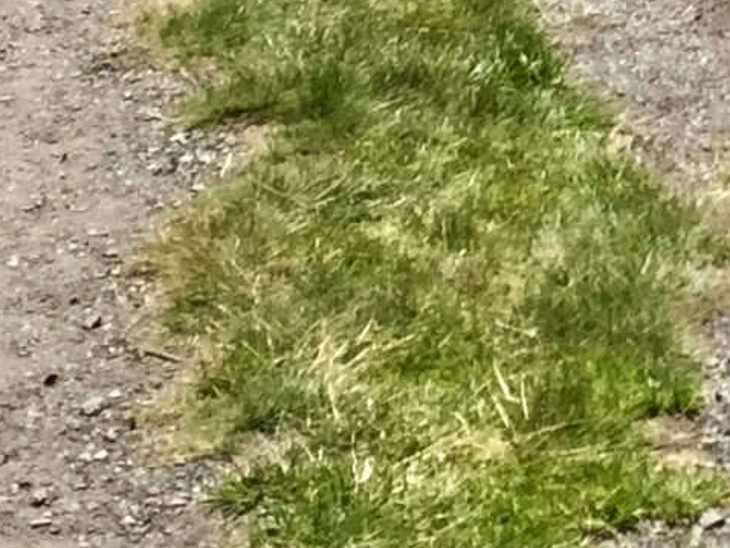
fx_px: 3840
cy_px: -783
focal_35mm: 182
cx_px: 1133
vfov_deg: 7.6
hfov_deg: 10.4
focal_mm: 4.15
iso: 32
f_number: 2.2
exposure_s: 1/1522
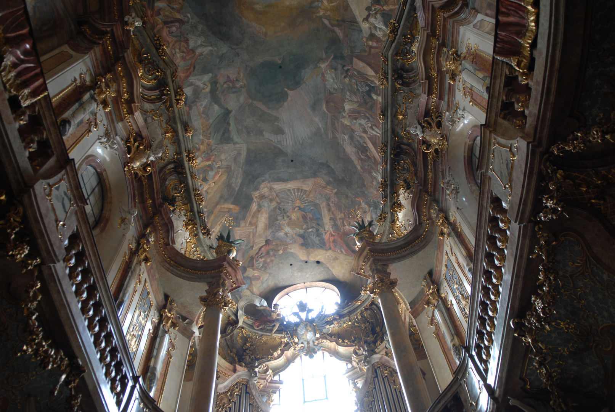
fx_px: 487
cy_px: 206
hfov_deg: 64.5
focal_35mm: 28
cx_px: 308
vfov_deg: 45.8
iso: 100
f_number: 2.8
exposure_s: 1/8
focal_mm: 19
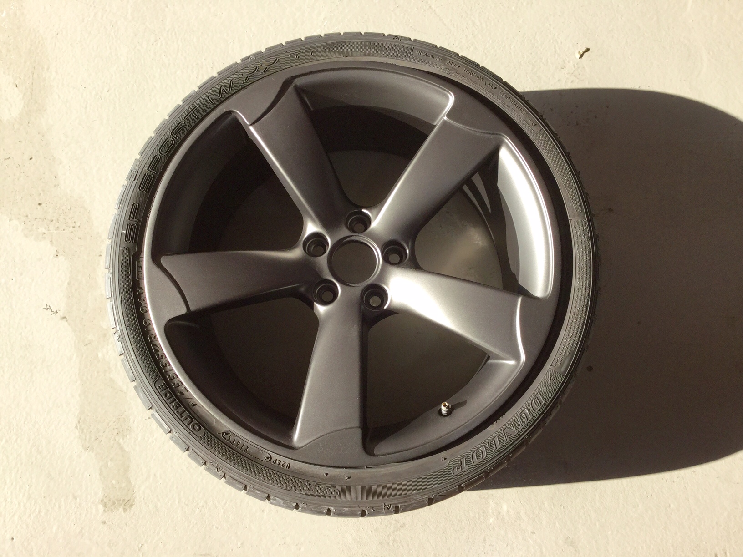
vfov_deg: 45.4
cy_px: 278
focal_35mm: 31
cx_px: 372
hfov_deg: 58.4
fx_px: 665
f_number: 2.4
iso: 25
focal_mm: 3.3
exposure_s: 1/318
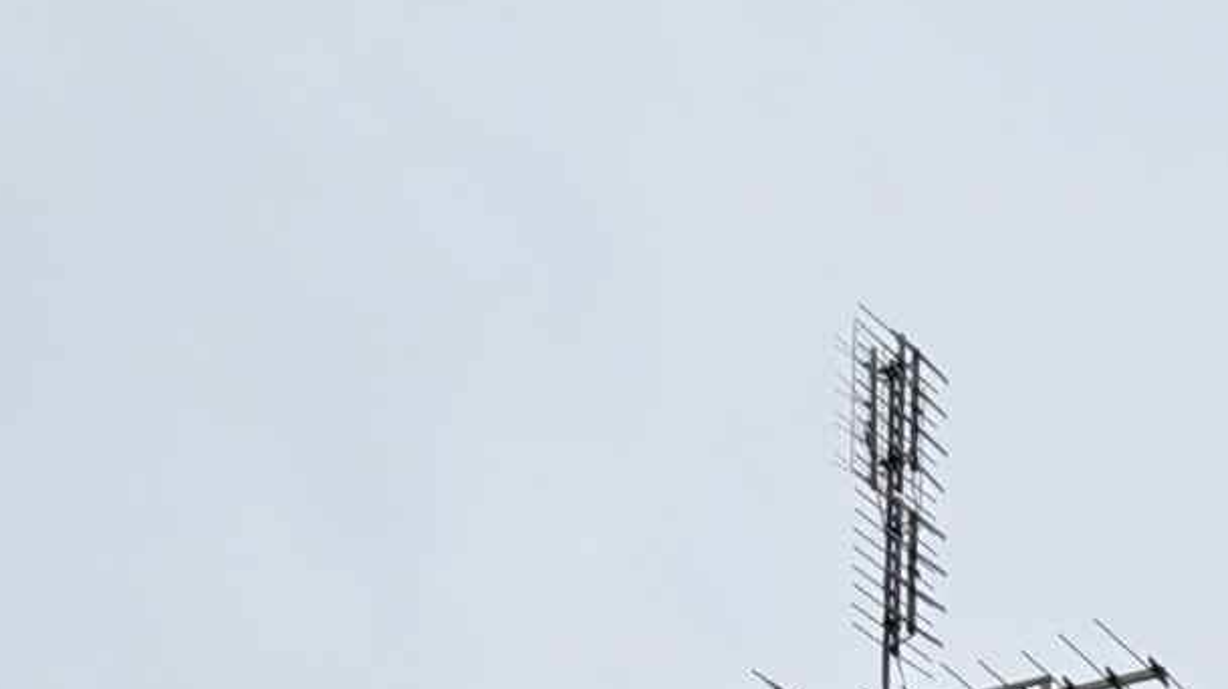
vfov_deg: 10.3
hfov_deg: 21.2
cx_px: 2033
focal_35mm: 77
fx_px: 2506
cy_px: 2182
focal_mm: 2.22
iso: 20
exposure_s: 1/770
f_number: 2.2
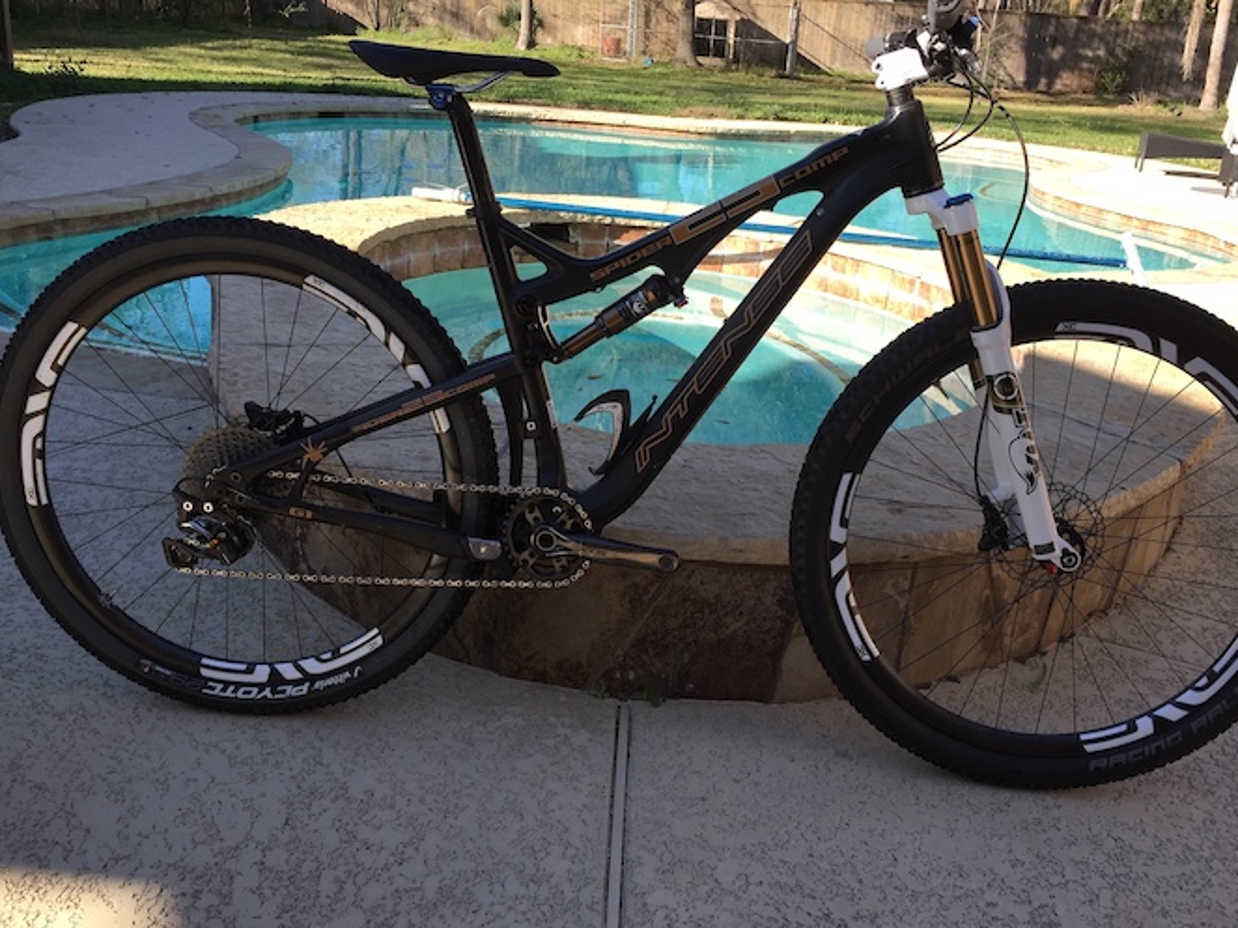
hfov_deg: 52.6
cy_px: 450
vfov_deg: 40.7
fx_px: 1252
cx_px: 663
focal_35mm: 35
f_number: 2.2
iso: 32
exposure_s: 1/659
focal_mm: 4.15
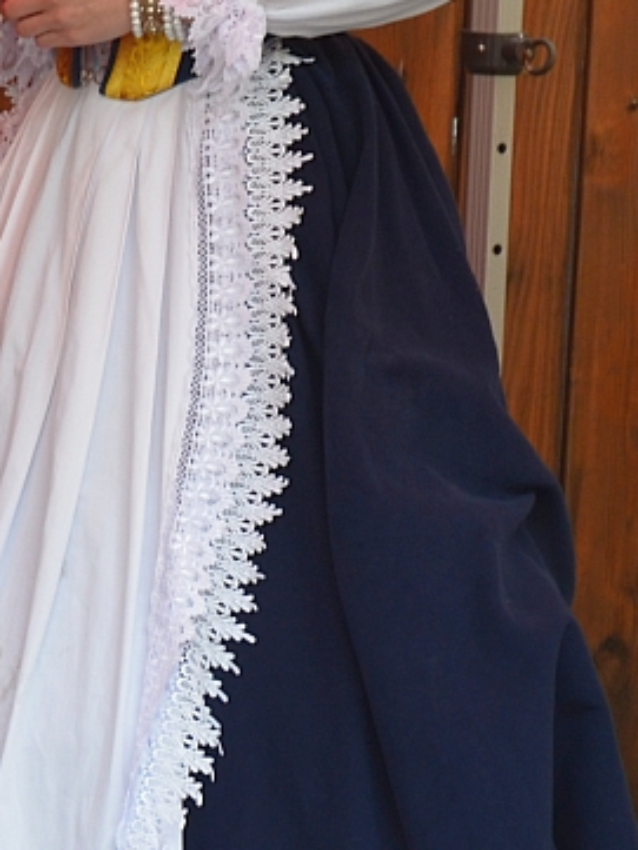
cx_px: -859
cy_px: -71
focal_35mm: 536
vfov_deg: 3.7
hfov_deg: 2.8
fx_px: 13157
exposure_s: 1/60
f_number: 10
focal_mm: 105
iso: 400
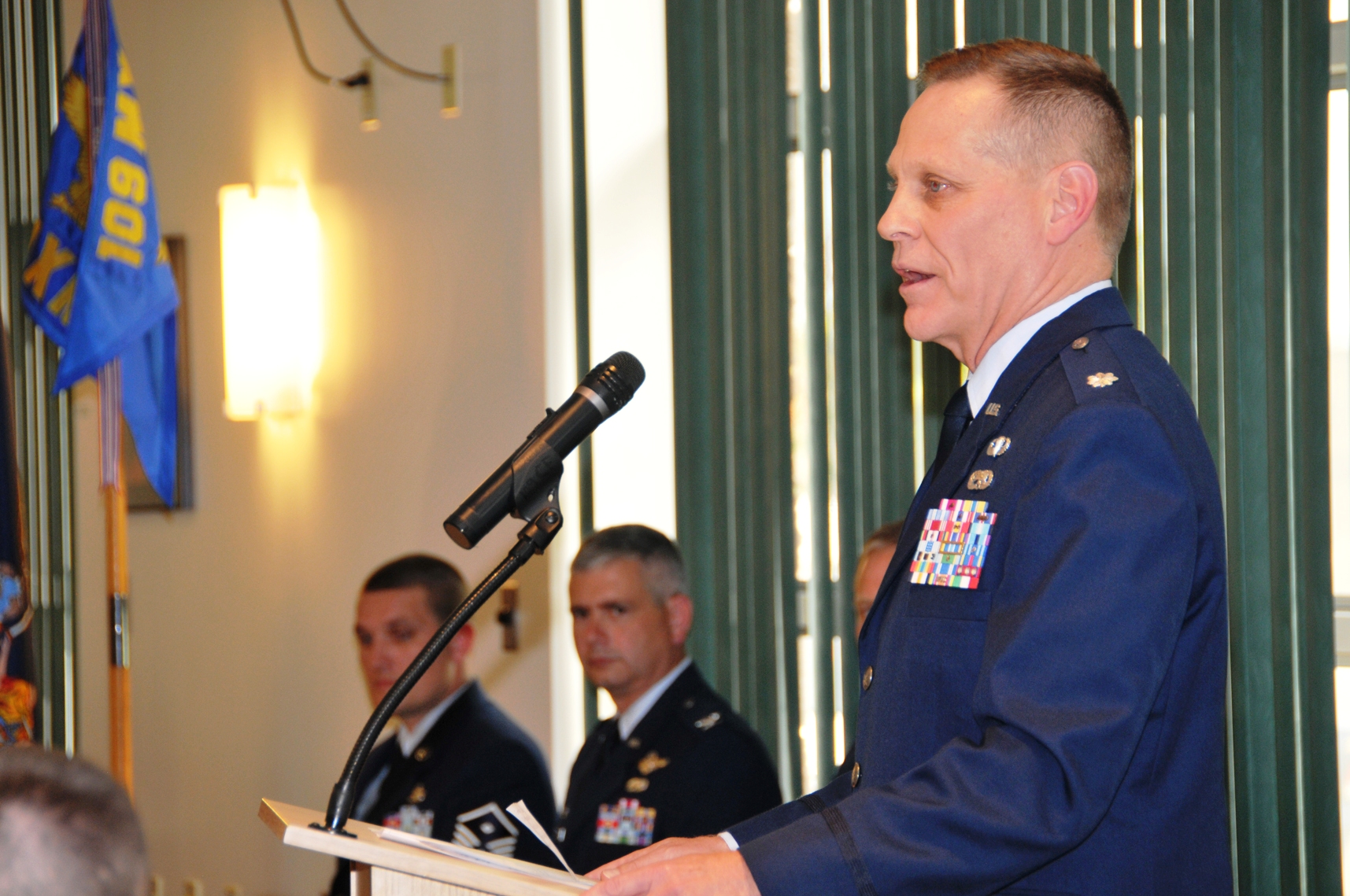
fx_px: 7584
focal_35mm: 202
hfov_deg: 10.2
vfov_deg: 6.8
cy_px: 448
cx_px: 675
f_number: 5.6
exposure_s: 1/60
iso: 400
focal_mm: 135
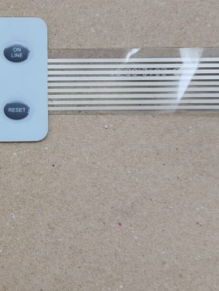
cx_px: -16
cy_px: 89
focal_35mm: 66
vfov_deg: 29.1
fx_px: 557
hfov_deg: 21.2
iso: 50
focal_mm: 4.32
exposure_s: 1/800
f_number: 1.7
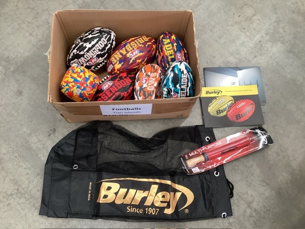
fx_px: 273
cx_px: 152
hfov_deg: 58.4
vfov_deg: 45.4
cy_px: 114
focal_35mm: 31
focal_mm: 3.3
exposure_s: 1/50
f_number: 2.4
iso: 200
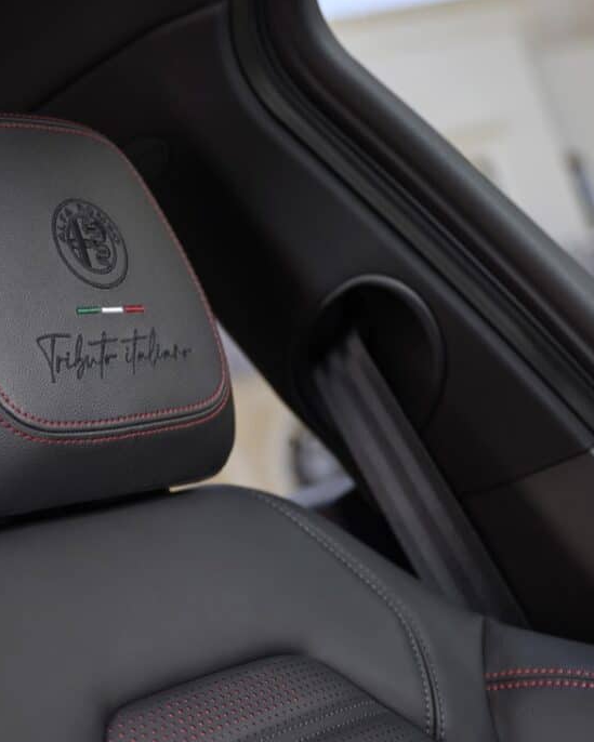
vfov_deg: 29.6
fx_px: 1406
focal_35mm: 64
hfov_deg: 23.5
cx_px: 127
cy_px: 361
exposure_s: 1/200
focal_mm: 39
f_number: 2.8
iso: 100
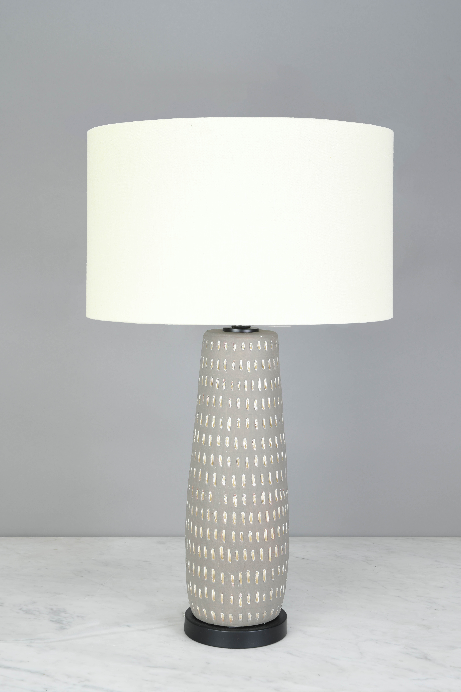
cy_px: 346
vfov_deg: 30.5
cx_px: 230
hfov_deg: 20.6
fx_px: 1268
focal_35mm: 66
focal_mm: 44
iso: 100
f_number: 9
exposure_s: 1/3
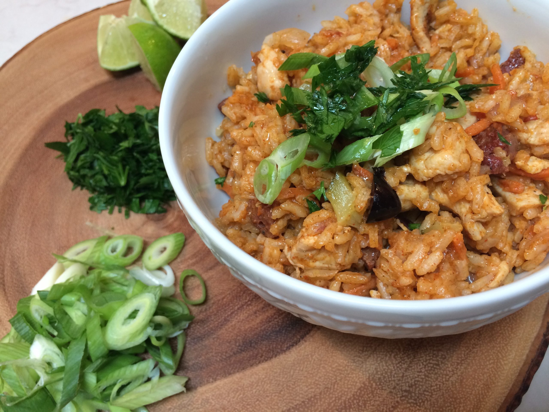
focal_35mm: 29
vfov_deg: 48.2
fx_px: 460
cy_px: 206
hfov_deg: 61.7
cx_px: 274
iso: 100
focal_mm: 4.15
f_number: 2.2
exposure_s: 1/30
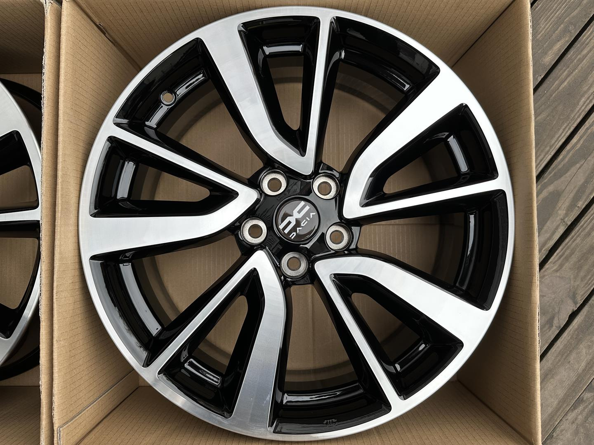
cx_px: 297
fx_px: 412
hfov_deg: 71.6
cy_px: 222
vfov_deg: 56.8
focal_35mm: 24
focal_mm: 6.86
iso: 80
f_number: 1.78
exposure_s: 1/1019
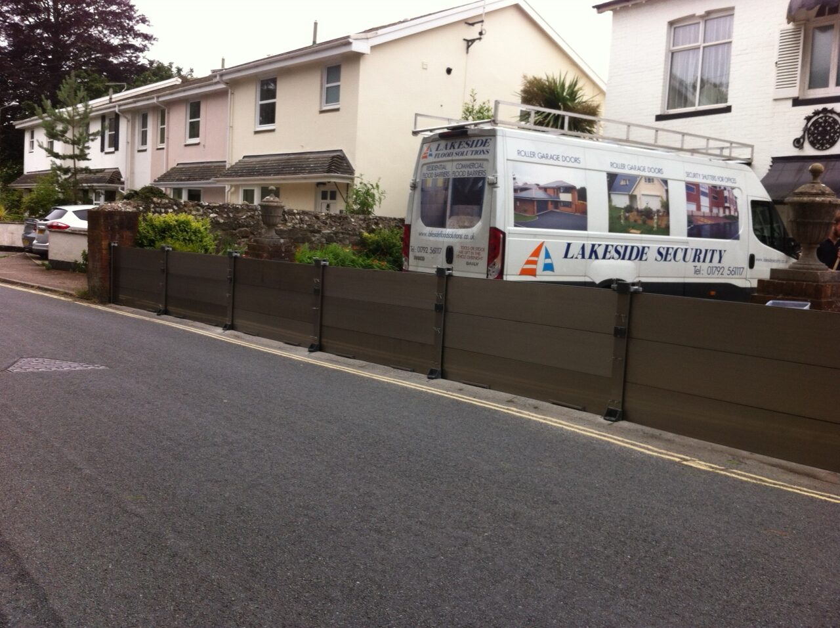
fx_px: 848
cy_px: 314
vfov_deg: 40.6
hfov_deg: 52.7
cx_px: 420
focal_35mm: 35
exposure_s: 1/359
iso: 80
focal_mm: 3.85
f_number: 2.8
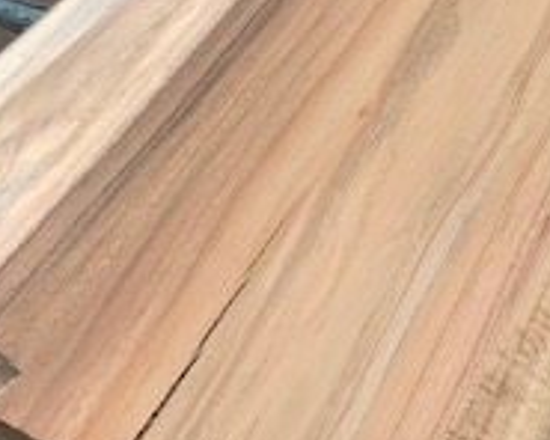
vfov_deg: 17.0
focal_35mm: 88
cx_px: 482
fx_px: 1432
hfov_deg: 21.3
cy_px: -18
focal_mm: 4.25
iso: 100
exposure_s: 1/60
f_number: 1.8
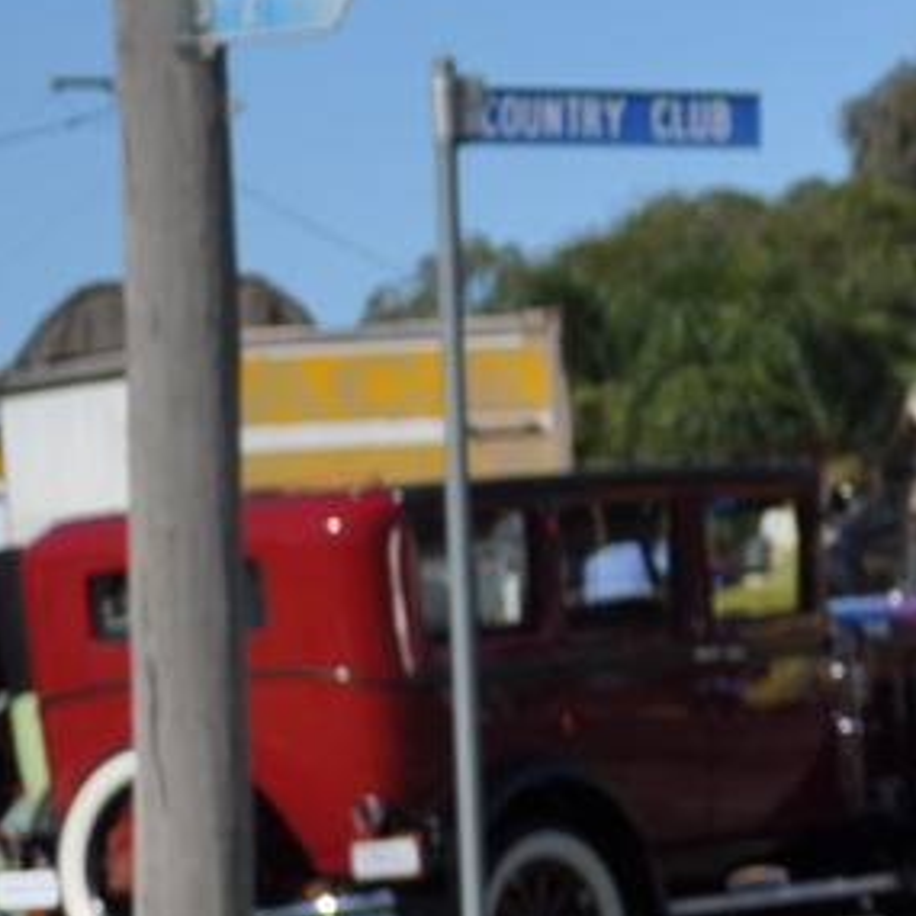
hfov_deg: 5.3
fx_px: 9161
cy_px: 652
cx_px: 3079
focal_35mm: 306
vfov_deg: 5.7
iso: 200
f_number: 4.8
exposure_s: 1/2000
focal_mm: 32
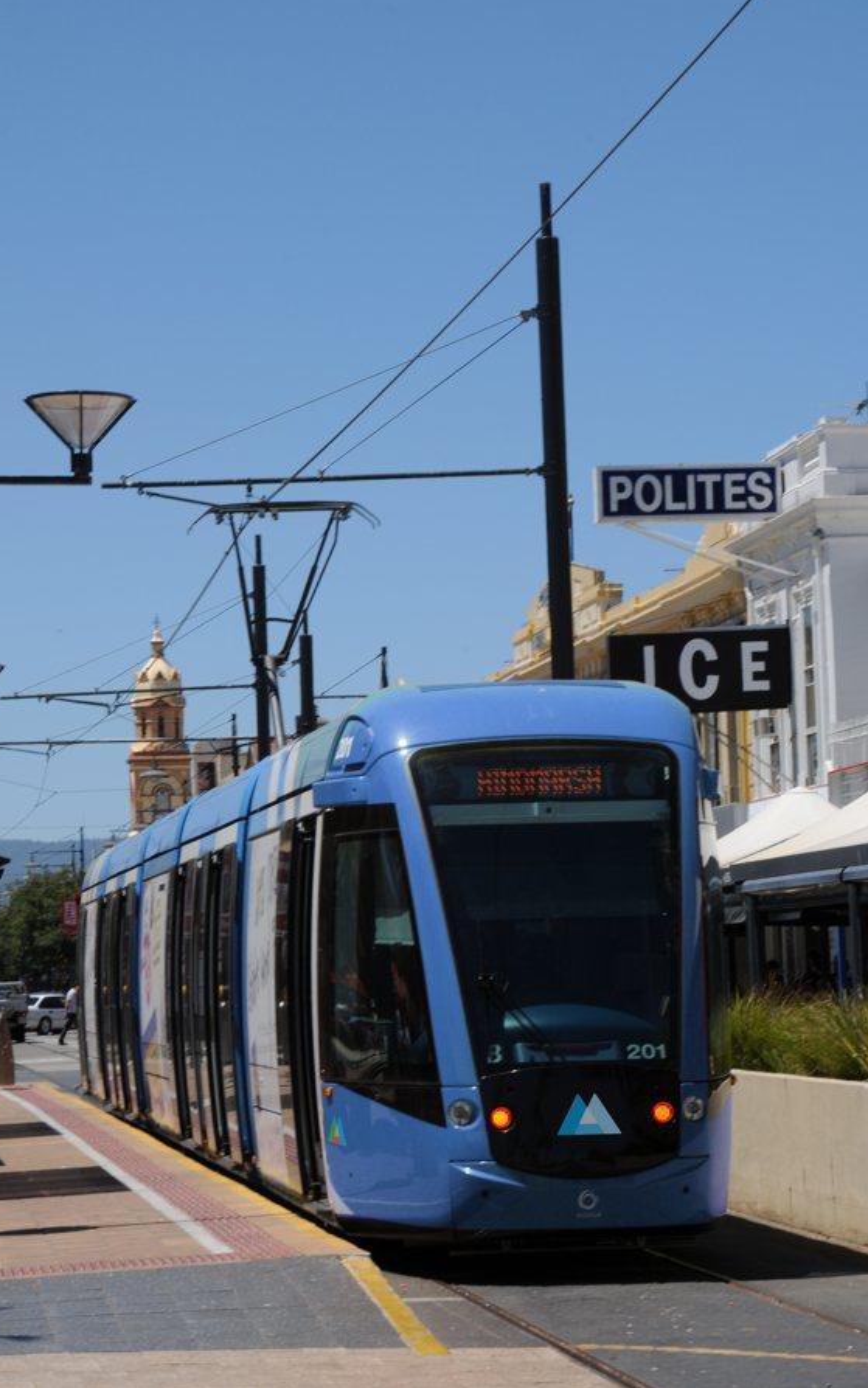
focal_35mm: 108
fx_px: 4086
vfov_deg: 19.3
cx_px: 416
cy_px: 692
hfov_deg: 12.1
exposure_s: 1/200
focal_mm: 70
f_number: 14
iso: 200
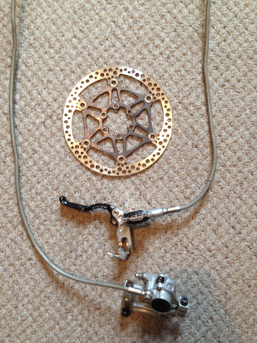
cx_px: 128
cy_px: 172
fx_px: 327
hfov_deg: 42.9
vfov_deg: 55.4
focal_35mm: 33
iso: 160
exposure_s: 1/20
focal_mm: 4.12
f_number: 2.4
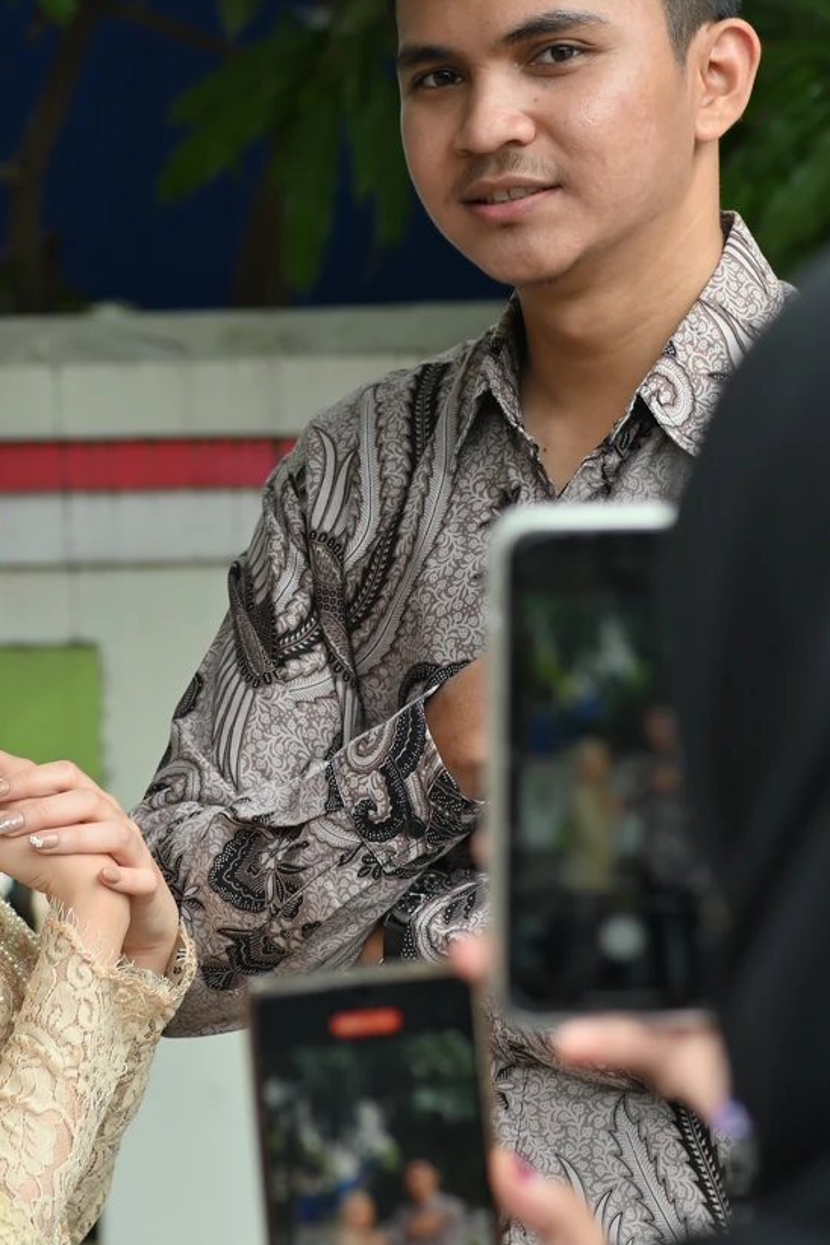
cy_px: 492
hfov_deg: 8.7
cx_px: 235
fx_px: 5429
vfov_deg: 13.1
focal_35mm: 157
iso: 100
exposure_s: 1/200
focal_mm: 56
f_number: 3.2
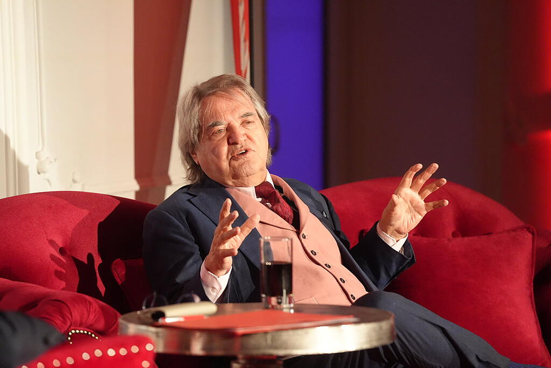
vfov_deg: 6.9
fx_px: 3063
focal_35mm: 200
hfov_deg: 10.3
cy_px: 184
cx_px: 276
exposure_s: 1/200
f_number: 4
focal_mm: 200
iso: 6400
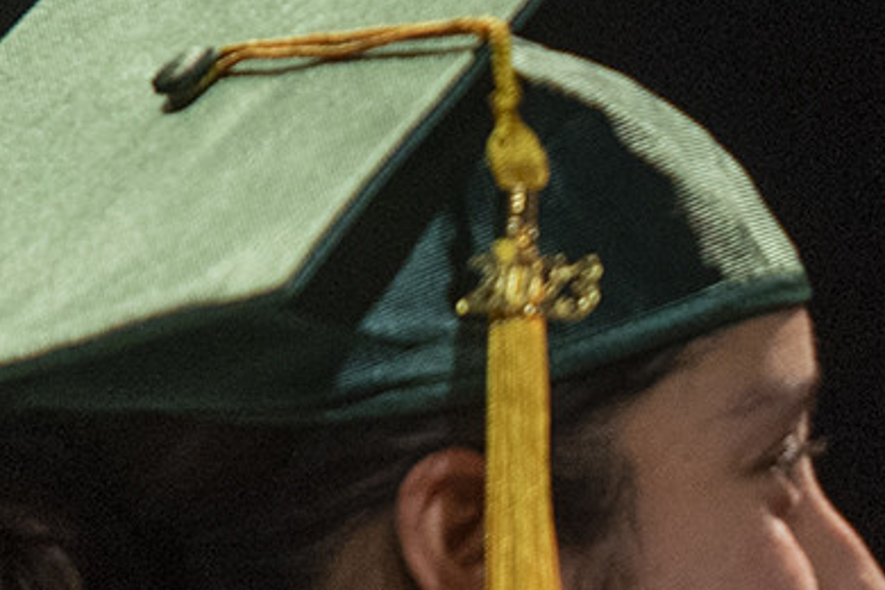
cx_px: 1920
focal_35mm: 1177
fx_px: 28932
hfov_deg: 1.7
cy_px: 1362
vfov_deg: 1.2
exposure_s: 1/200
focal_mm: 170
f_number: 2.8
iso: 1000
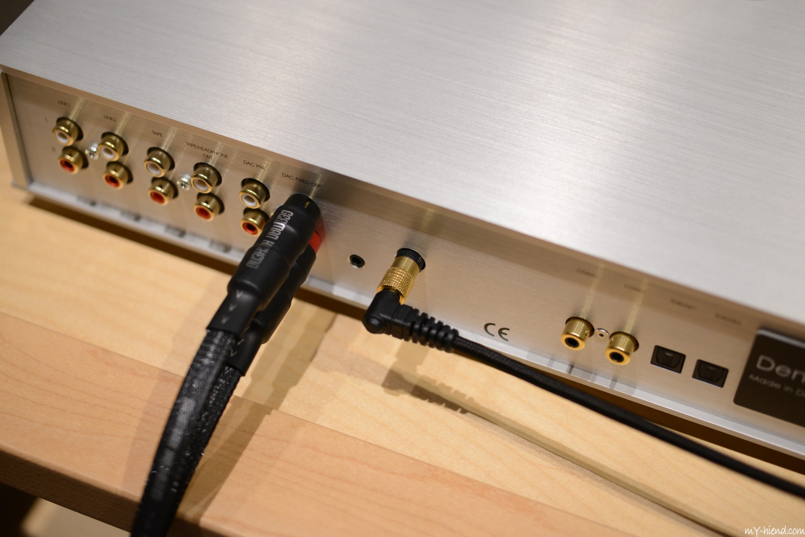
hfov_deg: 35.6
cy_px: 272
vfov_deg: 24.2
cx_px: 401
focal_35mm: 56
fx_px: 1253
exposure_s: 1/100
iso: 800
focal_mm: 55
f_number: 2.8
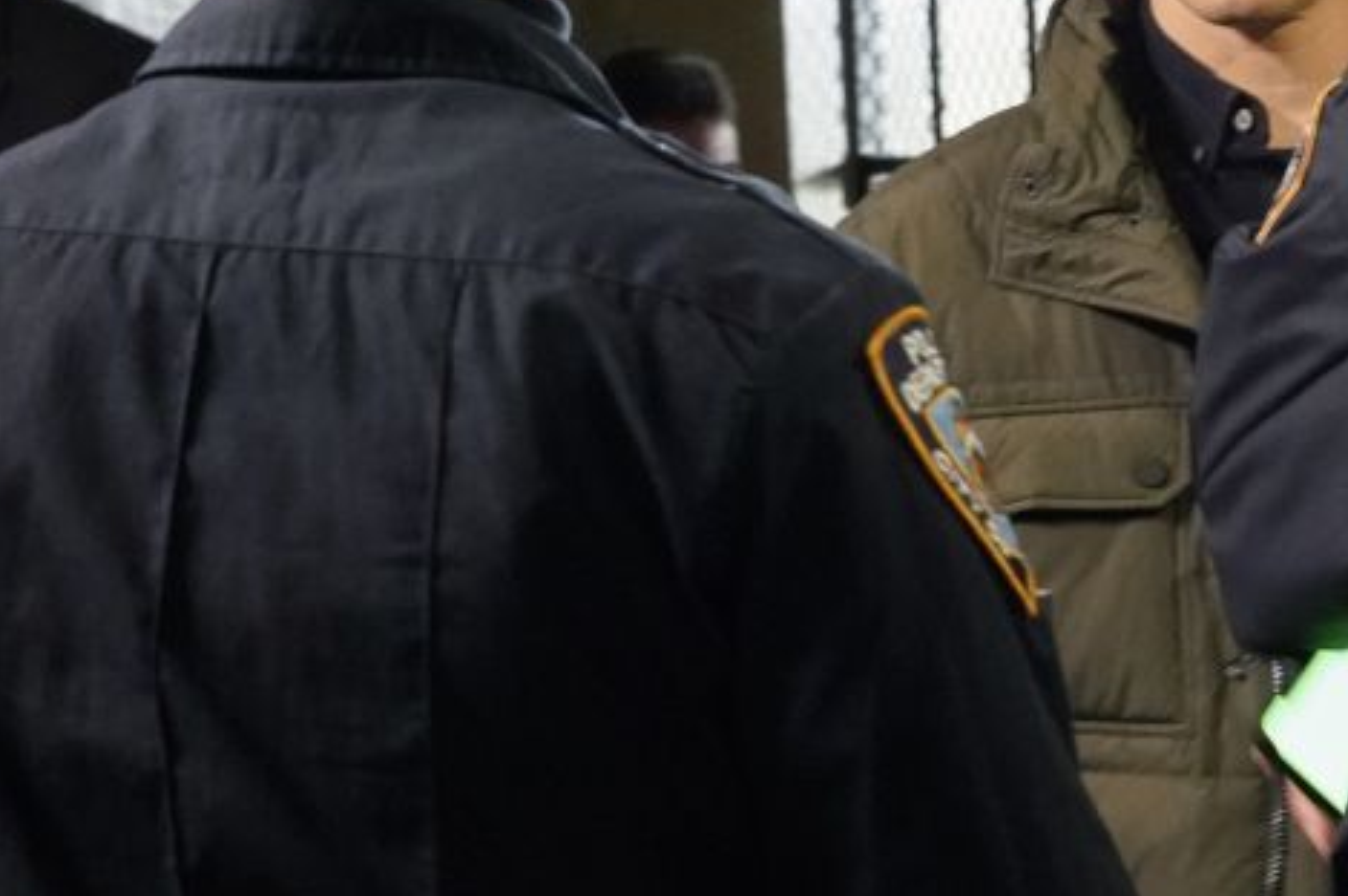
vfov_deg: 8.8
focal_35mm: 156
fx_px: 5837
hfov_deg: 13.2
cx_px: 454
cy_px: 415
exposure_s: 1/25
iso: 8000
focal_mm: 61
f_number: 8
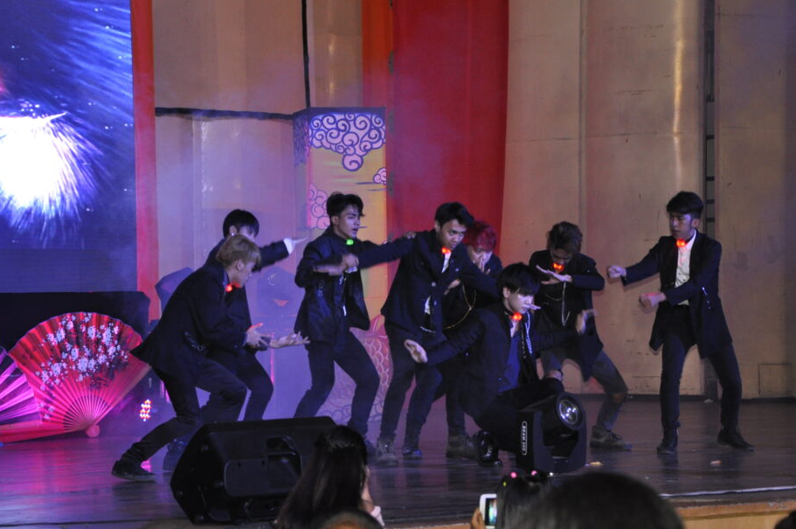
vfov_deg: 11.6
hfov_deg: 17.4
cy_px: 241
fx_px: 2606
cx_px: 414
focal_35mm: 118
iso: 1000
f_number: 5.3
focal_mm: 70
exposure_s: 1/60
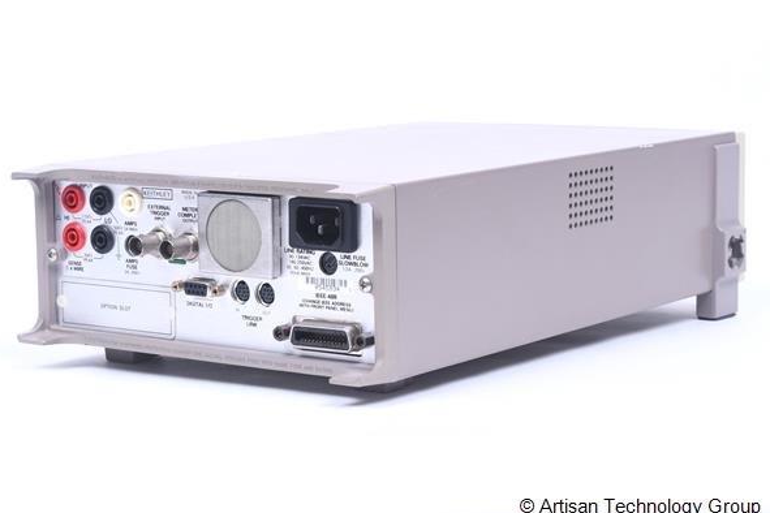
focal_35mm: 70
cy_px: 259
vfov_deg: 19.5
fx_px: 1497
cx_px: 382
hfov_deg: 28.8
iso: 200
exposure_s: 1/200
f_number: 14
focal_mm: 46
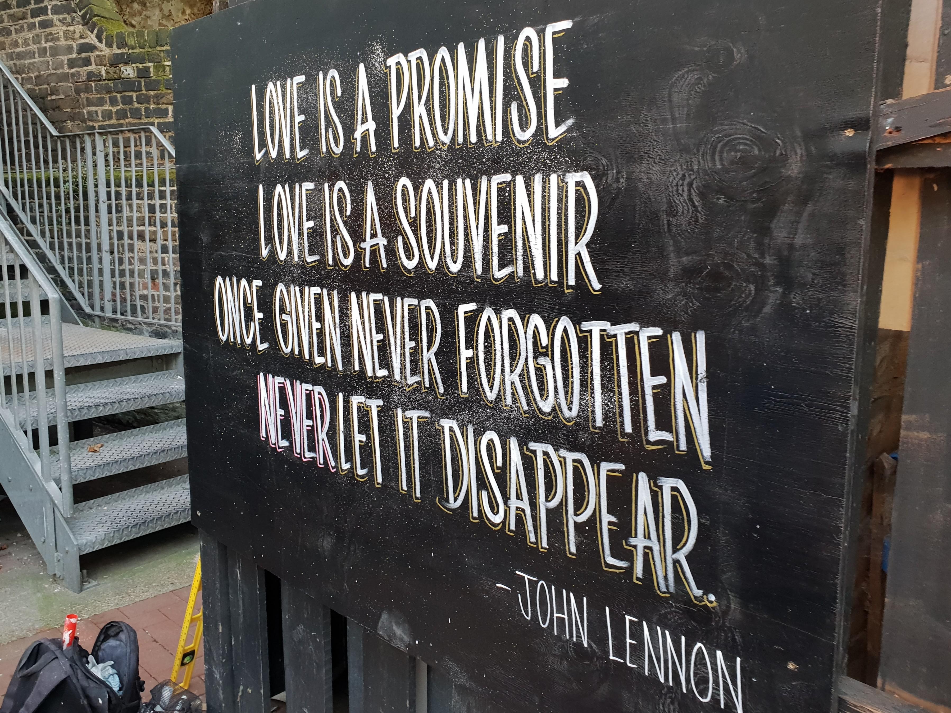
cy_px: 356
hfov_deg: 67.3
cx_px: 476
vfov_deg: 53.1
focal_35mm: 26
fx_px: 714
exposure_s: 1/50
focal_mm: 4.3
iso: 200
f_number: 2.4
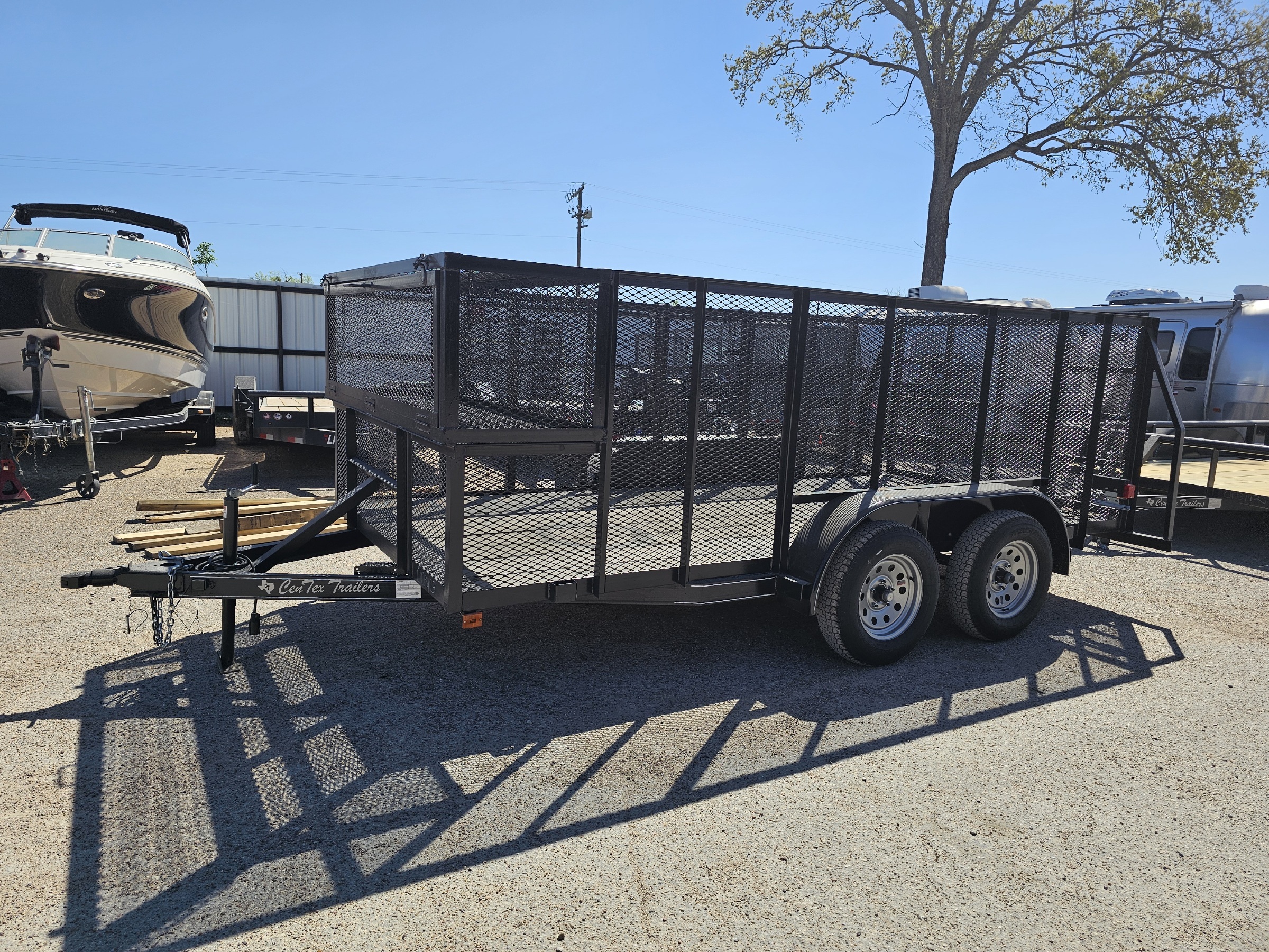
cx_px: 634
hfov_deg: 73.9
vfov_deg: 58.9
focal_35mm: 23
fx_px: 843
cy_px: 476
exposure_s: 1/909
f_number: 1.7
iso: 10
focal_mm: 6.3
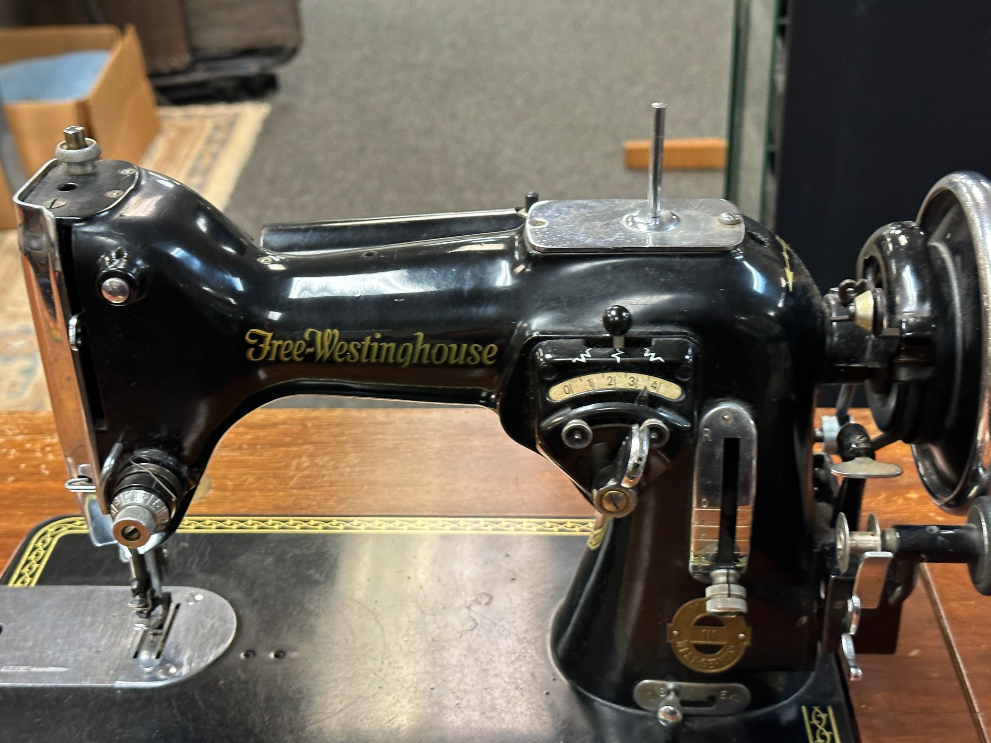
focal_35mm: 48
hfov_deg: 39.7
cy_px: 372
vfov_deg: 30.3
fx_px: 1374
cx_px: 496
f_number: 1.78
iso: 250
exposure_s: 1/40
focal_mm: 6.86
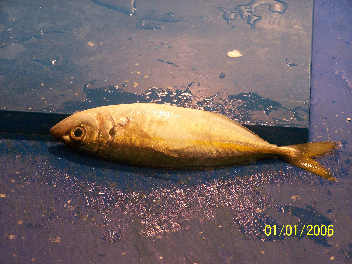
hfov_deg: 12.4
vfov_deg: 9.3
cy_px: 132
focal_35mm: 159
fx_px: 1618
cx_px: 176
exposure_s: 1/50
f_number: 3.2
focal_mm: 26.4
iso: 200
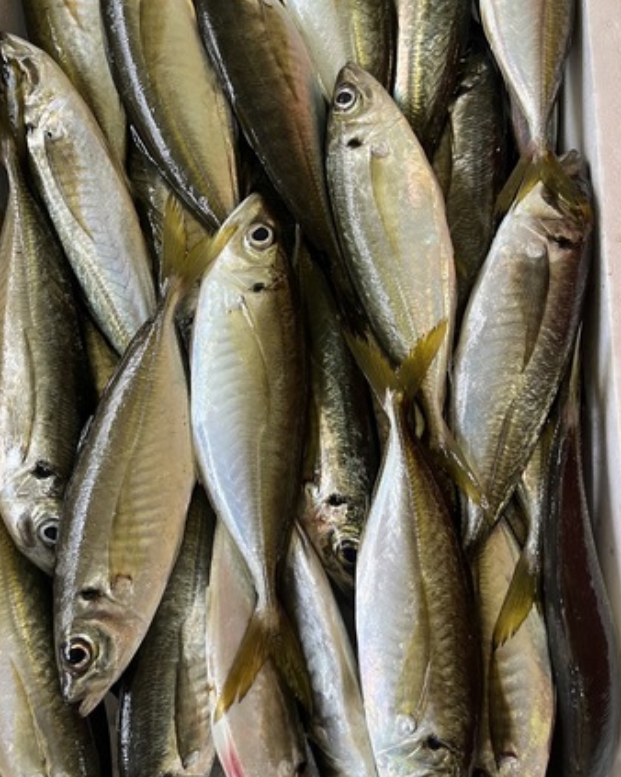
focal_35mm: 30
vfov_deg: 58.7
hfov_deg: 48.5
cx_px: 295
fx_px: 690
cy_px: 358
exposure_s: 1/60
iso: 160
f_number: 1.6
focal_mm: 5.1
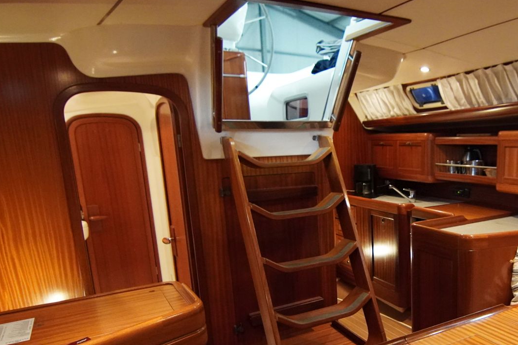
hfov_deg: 58.2
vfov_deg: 43.2
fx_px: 430
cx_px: 402
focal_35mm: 30
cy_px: 228
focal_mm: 11
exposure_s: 1/160
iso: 4000
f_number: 2.8
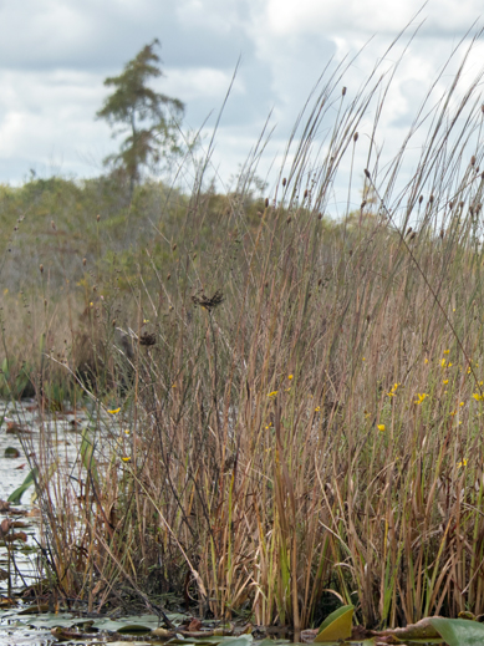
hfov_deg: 6.8
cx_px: 508
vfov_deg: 9.1
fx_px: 4047
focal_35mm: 217
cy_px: 305
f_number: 5.6
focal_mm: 78
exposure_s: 1/500
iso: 250
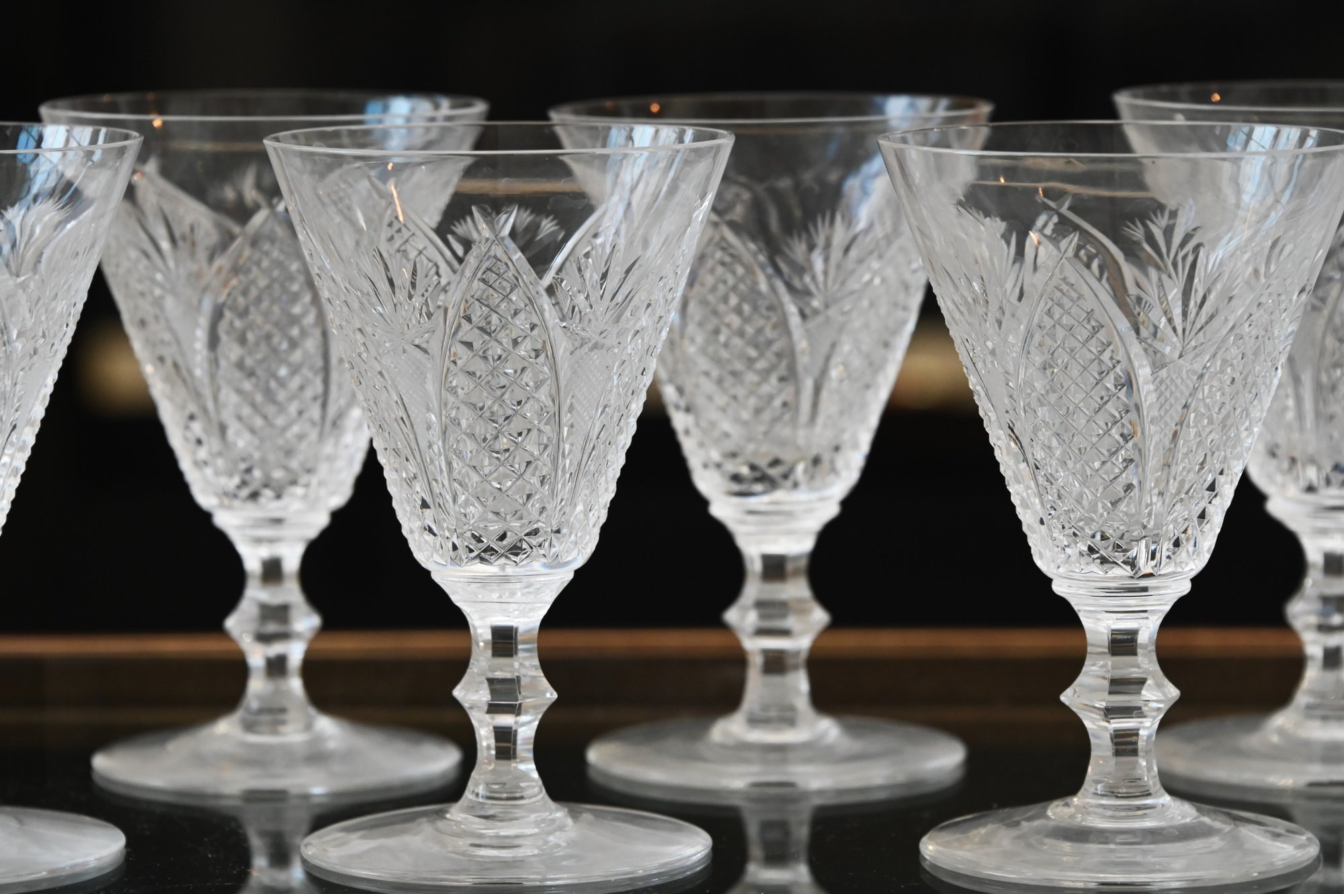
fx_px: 7089
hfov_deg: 10.8
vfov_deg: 7.2
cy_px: 447
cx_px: 672
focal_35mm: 190
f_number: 9
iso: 3200
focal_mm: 190
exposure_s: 1/160
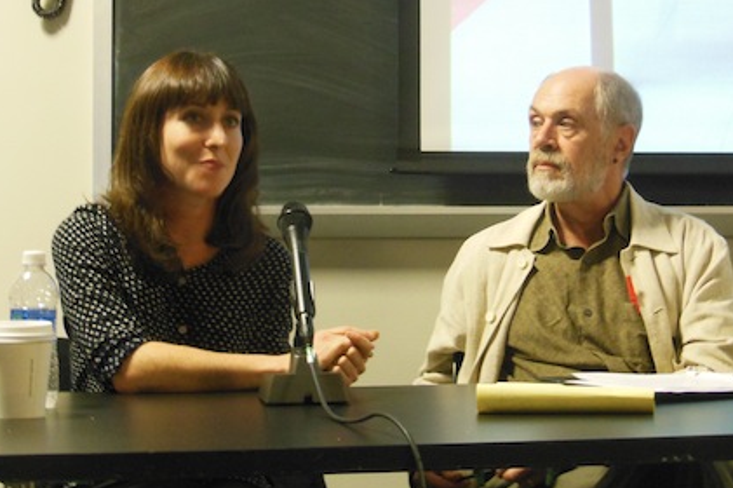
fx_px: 1811
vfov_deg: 15.3
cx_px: 414
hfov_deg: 22.9
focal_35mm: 89
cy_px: 193
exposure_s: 1/6
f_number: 5
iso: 800
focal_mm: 10.7
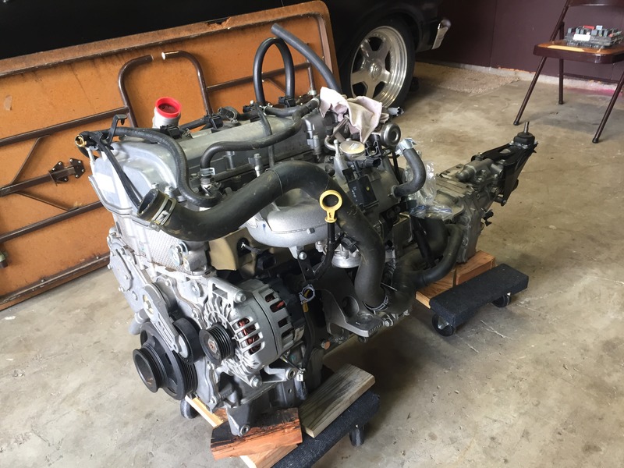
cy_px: 234
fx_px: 523
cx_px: 312
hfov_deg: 61.7
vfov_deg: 48.2
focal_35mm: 29
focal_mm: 4.15
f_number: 2.2
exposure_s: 1/30
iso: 64
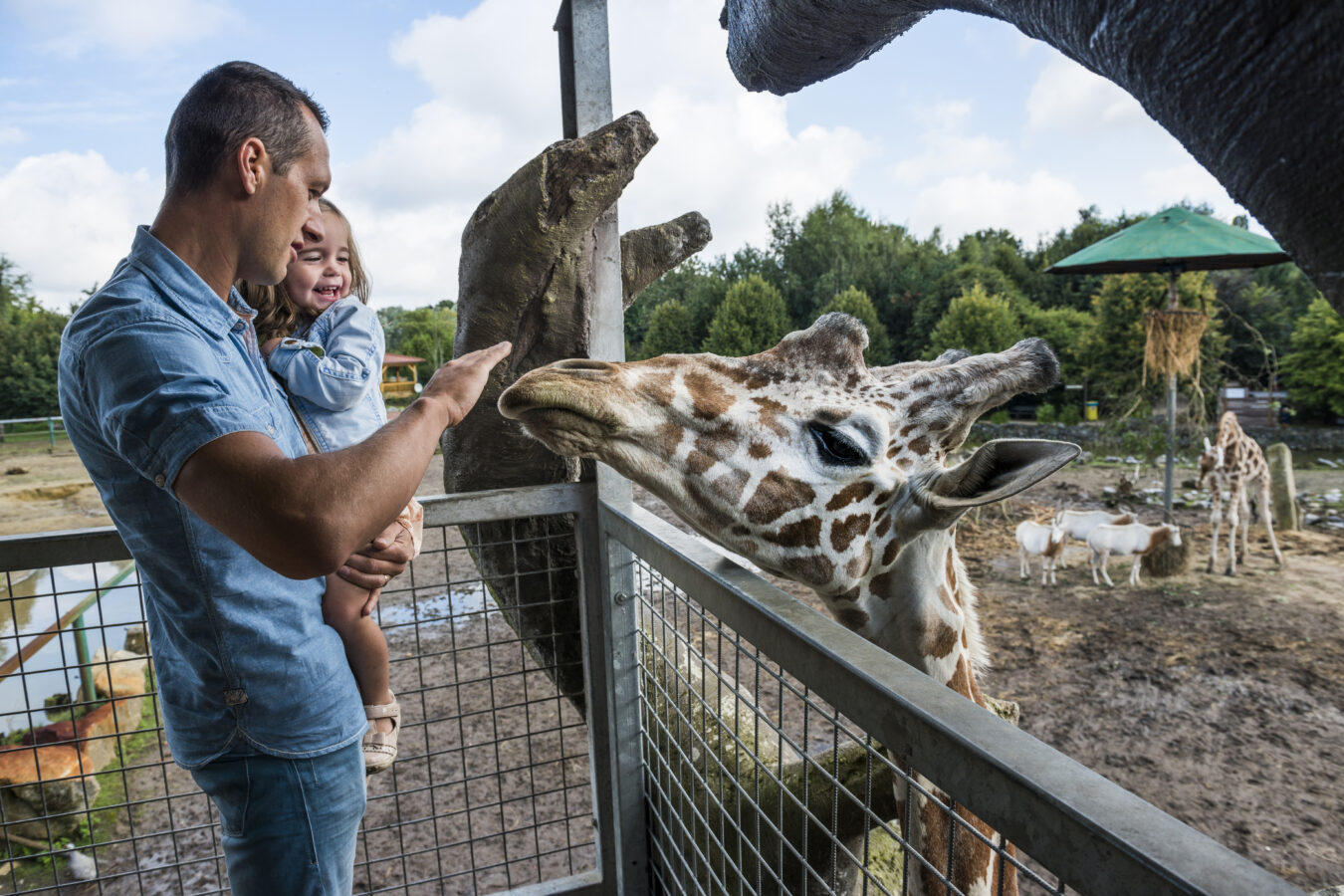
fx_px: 896
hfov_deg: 73.7
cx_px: 672
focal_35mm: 24
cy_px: 448
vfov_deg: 53.1
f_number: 5.6
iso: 320
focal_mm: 24
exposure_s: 1/500
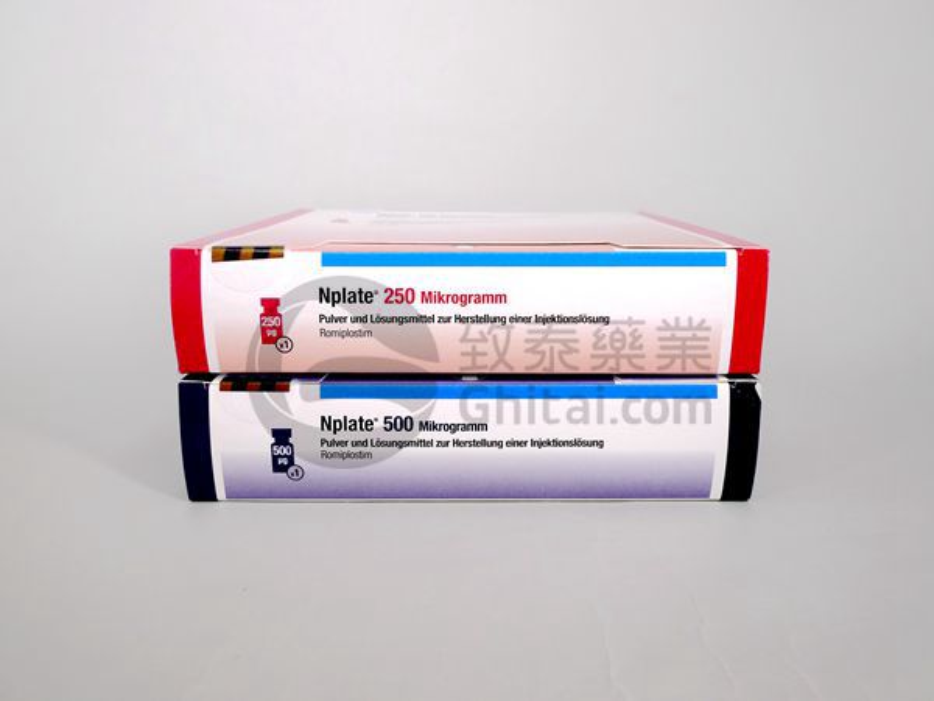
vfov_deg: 46.8
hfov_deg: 60.0
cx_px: 467
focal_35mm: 30
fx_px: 809
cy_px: 350
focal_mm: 6.3
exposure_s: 1/400
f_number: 2.8
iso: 80
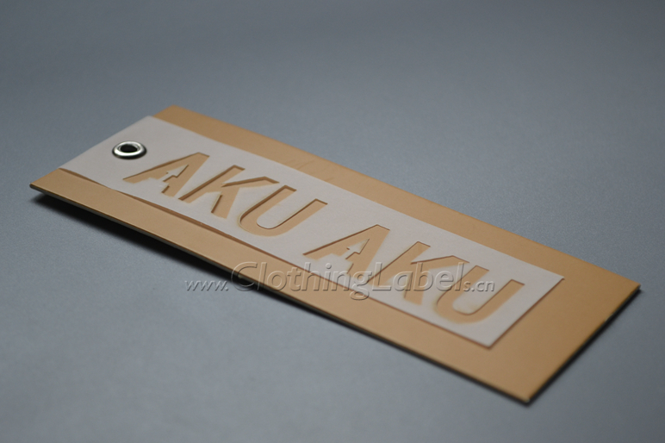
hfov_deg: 23.8
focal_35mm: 86
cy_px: 228
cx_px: 339
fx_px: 1579
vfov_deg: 16.0
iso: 400
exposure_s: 1/80
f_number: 5.6
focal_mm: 55
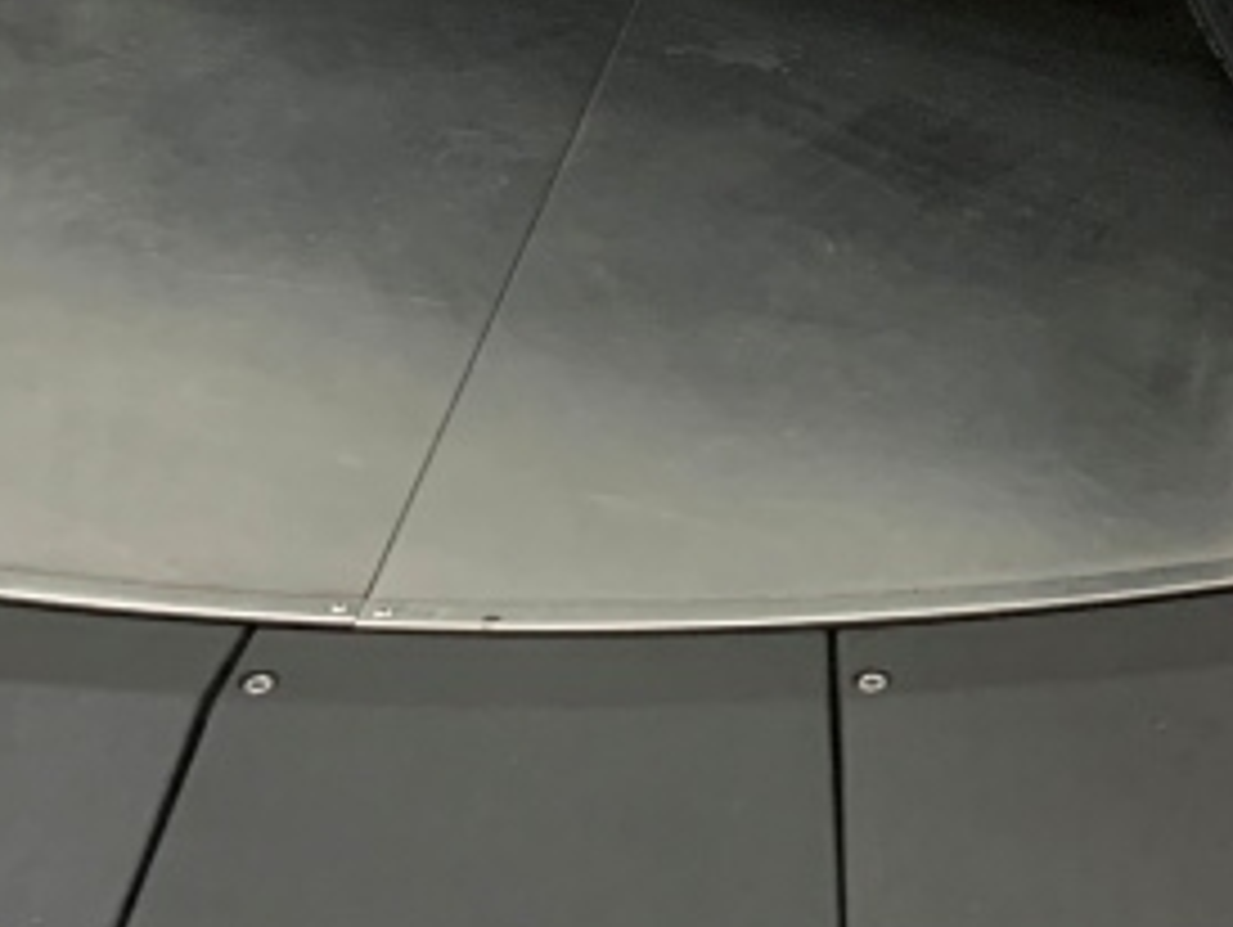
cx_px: 1094
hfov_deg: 19.9
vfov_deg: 13.8
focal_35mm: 97
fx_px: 3458
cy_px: -670
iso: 200
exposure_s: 1/60
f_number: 1.8
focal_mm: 4.25
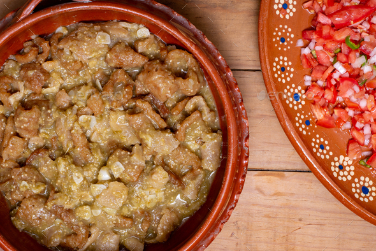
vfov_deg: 27.0
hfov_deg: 39.6
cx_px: 188
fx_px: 522
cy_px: 126
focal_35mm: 50
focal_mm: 50
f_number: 7.1
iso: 200
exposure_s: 1/250
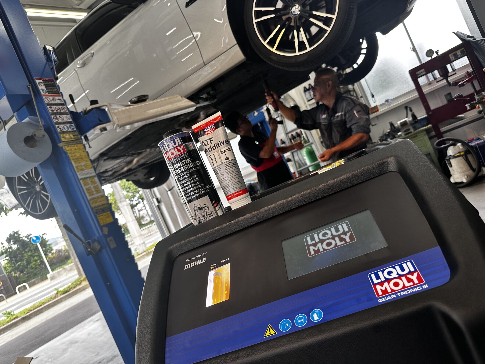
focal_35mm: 24
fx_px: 336
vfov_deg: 56.8
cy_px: 182
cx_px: 242
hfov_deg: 71.6
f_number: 1.78
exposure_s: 1/144
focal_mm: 6.86
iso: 100
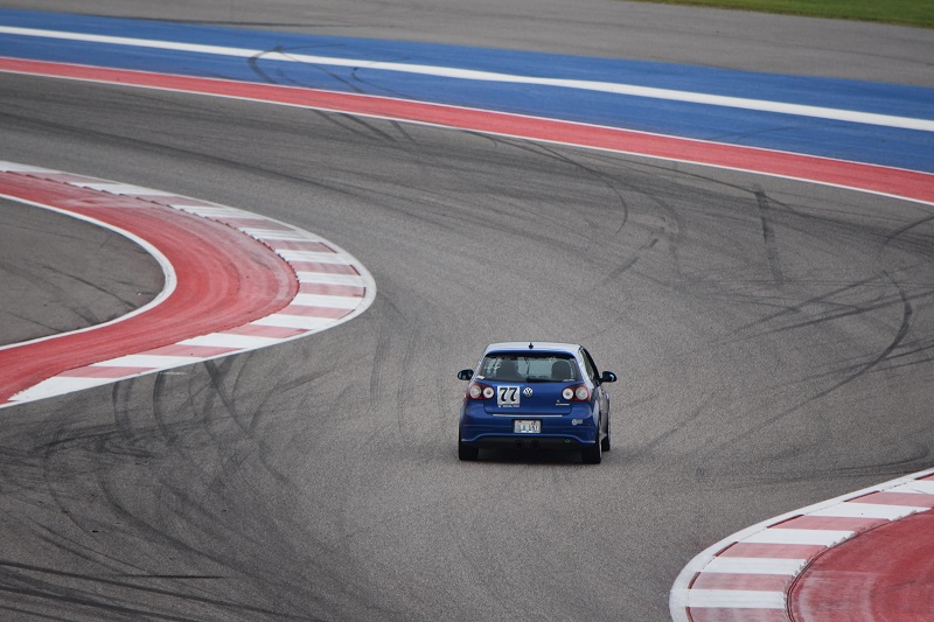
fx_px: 11672
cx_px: 467
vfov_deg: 3.1
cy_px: 311
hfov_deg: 4.6
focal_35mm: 450
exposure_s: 1/500
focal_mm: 300
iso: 250
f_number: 5.6
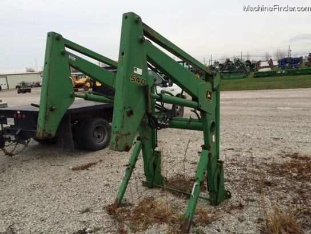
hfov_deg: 61.7
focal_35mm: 29
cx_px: 156
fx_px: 261
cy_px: 117
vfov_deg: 48.2
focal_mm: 4.15
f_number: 2.2
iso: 32
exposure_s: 1/222
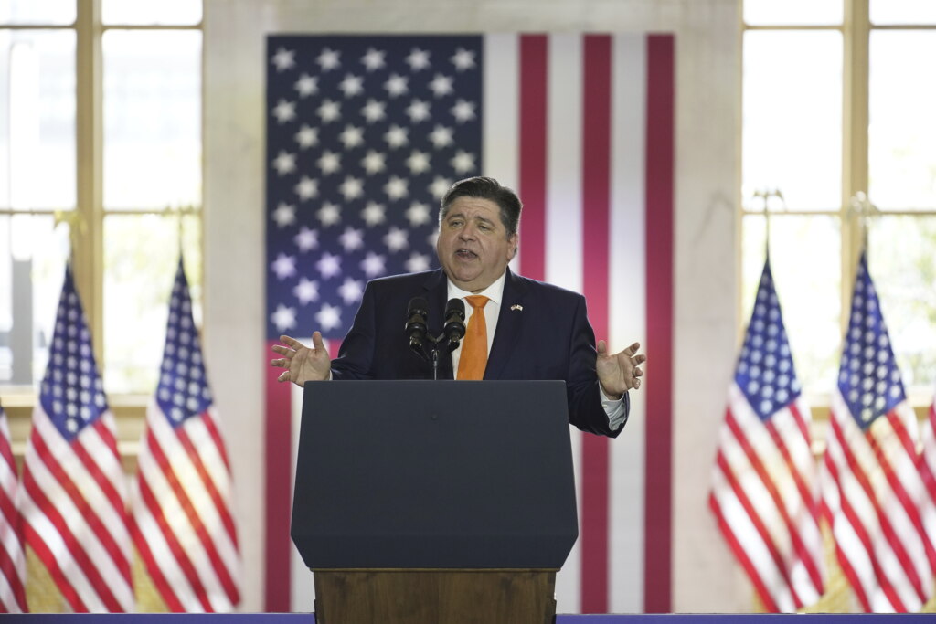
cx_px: 468
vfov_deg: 6.9
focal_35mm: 198
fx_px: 5148
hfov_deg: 10.4
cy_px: 312
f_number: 2.8
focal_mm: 198
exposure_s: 1/1250
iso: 2500
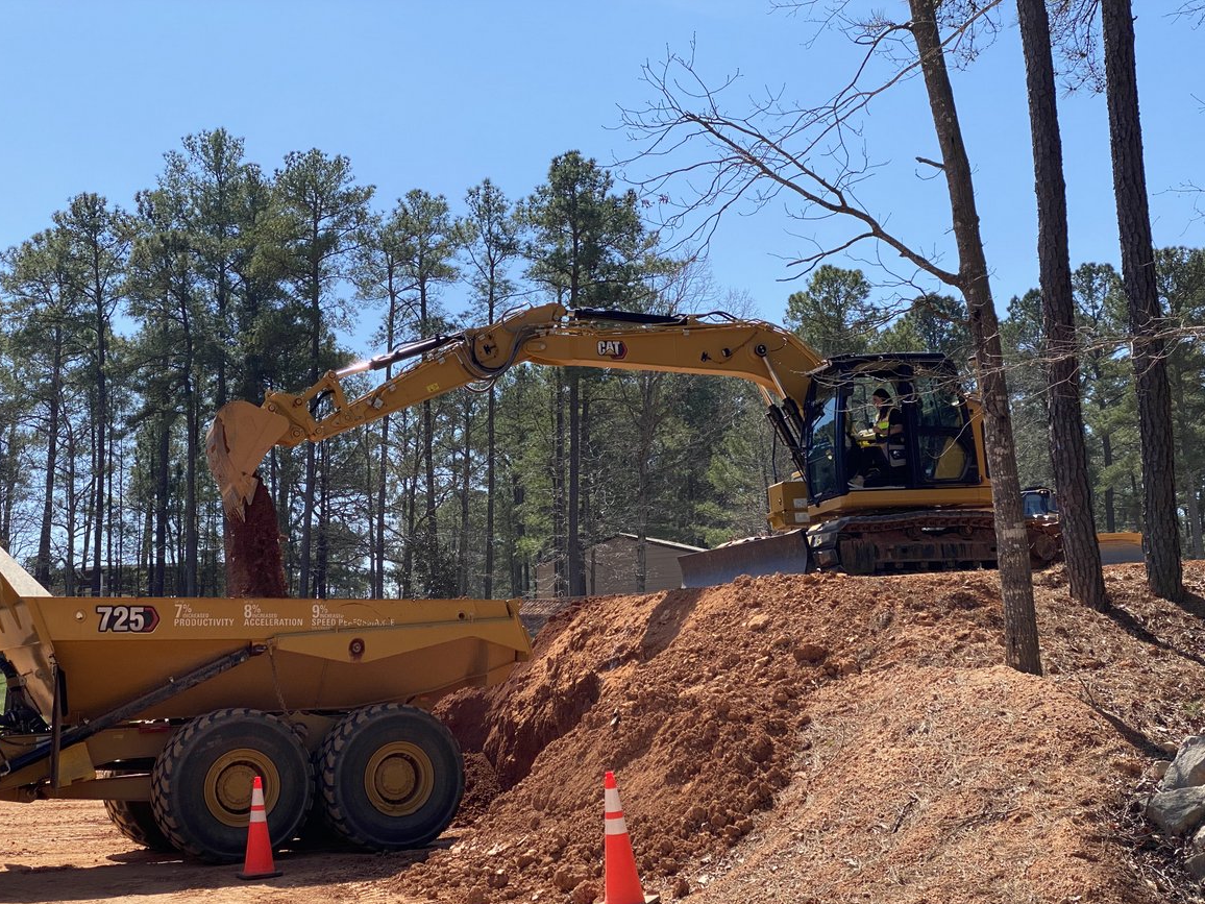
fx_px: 1880
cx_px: 597
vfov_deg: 27.0
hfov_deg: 35.5
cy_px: 468
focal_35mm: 54
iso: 20
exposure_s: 1/1996
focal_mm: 6
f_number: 2
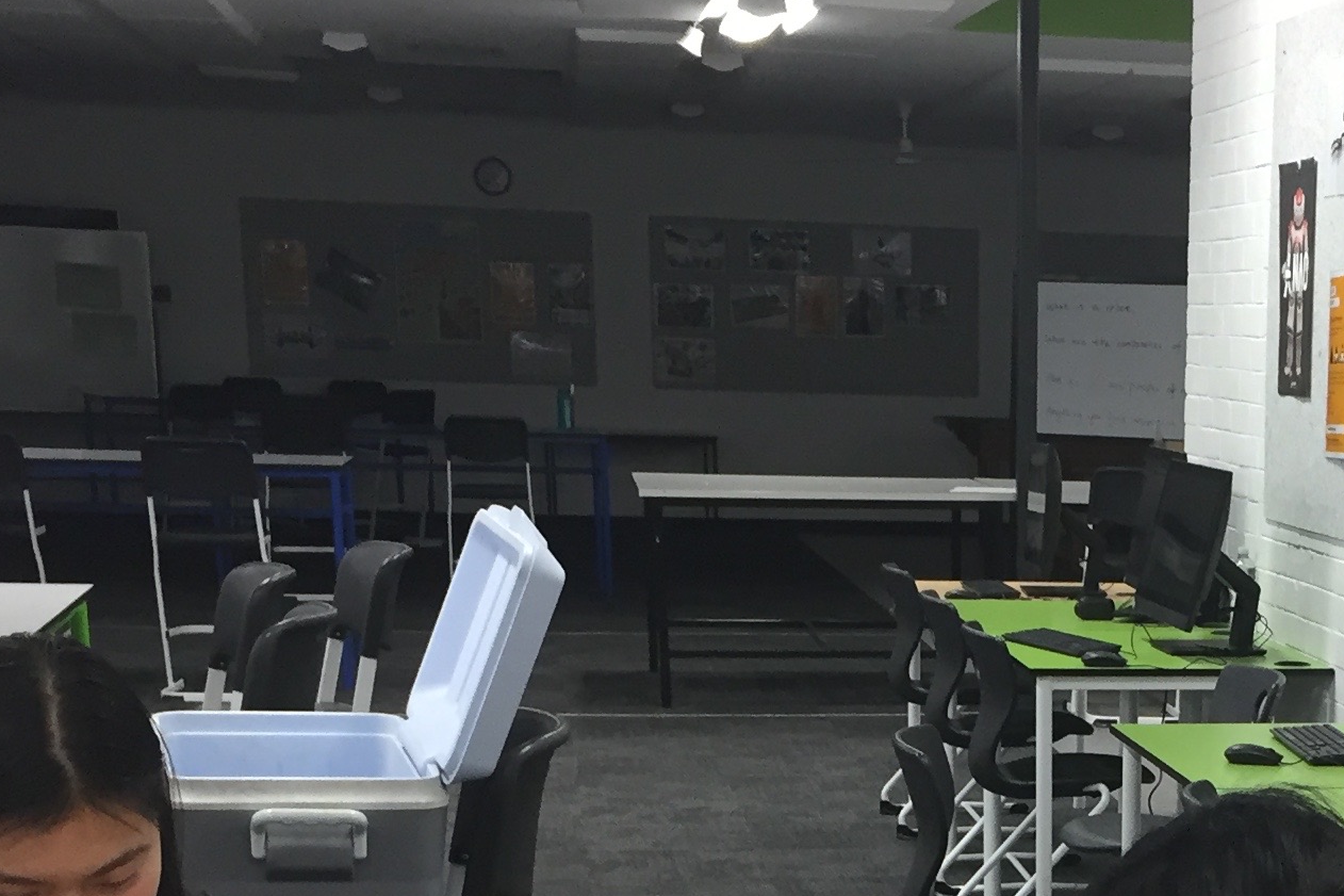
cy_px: 1215
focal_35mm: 78
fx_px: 2911
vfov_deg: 16.4
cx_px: 1235
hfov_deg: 25.1
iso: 100
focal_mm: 4.15
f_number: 2.2
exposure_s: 1/33
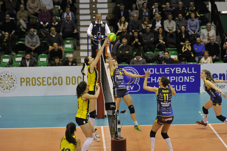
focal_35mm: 125
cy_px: 76
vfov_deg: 11.0
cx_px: 114
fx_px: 788
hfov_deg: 16.4
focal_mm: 125
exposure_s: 1/800
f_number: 4
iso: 5000
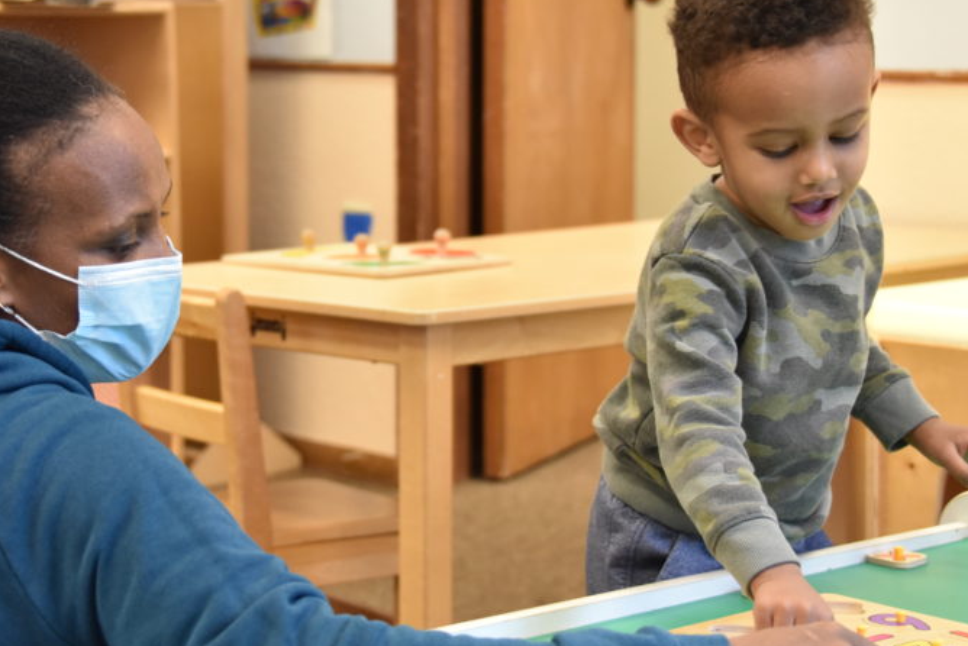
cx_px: 406
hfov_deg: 22.3
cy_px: 293
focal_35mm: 91
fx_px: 2448
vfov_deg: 15.0
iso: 3600
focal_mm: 62
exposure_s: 1/160
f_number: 4.8
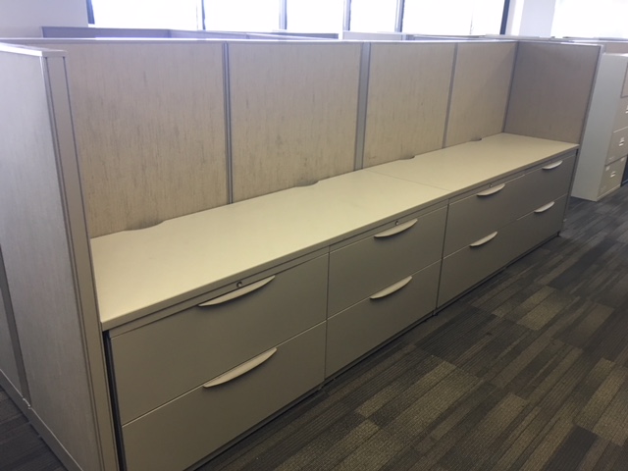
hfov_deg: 61.7
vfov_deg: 48.2
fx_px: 526
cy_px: 236
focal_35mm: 29
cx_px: 314
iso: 100
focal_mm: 4.15
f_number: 2.2
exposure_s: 1/30
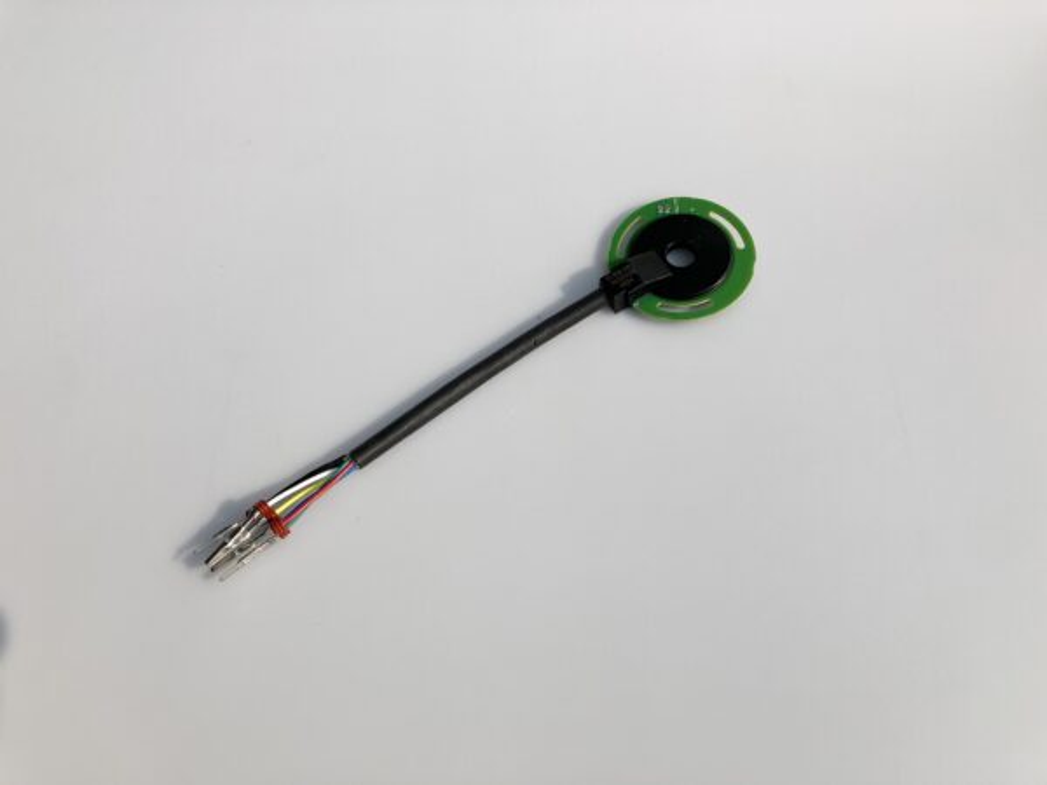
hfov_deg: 63.4
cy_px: 392
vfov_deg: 49.7
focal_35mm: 28
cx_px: 524
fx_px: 847
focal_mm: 3.99
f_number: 1.8
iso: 32
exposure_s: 1/4425
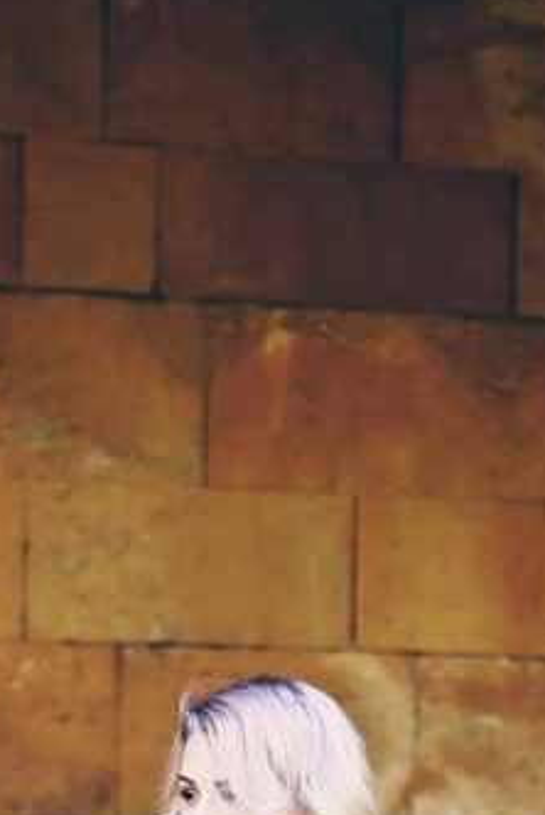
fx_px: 2447
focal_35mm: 108
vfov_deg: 17.8
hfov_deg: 12.7
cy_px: 1046
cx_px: 263
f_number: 1.4
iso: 250
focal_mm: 35
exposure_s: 1/2000
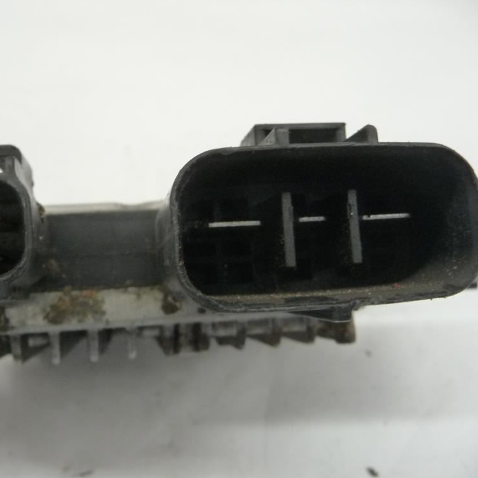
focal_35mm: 34
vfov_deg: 48.5
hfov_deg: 48.1
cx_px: 187
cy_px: 237
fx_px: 531
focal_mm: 4.7
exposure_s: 1/30
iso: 400
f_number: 3.3
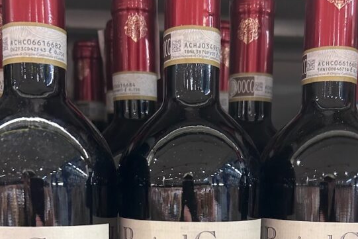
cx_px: 185
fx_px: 497
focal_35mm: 50
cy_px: 249
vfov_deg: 25.4
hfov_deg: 39.6
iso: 200
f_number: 1.5
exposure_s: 1/50
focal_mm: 5.7
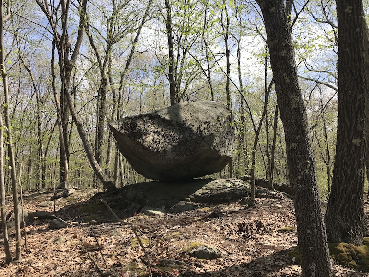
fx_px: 298
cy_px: 138
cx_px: 184
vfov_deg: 49.7
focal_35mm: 28
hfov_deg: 63.4
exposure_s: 1/1350
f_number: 1.8
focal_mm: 3.99
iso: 20
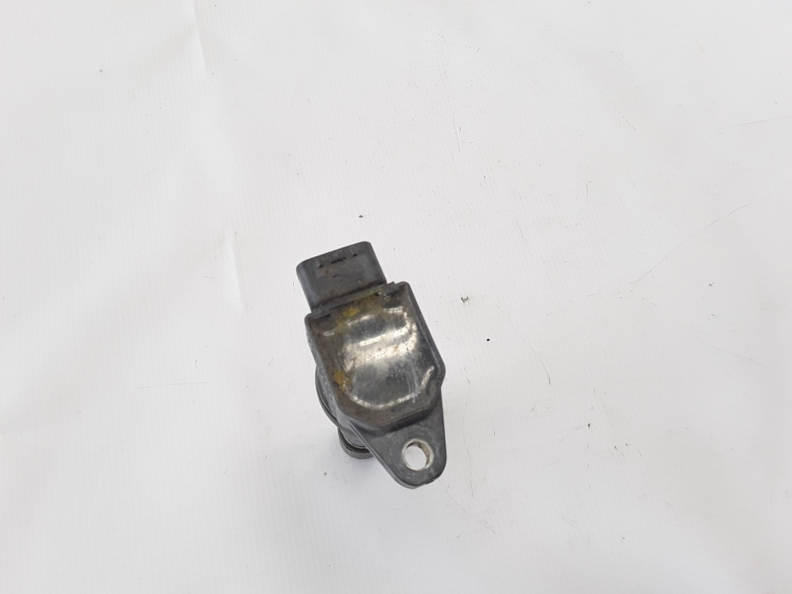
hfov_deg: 65.3
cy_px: 297
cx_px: 396
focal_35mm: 27
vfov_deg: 51.4
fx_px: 618
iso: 50
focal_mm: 2.91
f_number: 1.9
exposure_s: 1/50
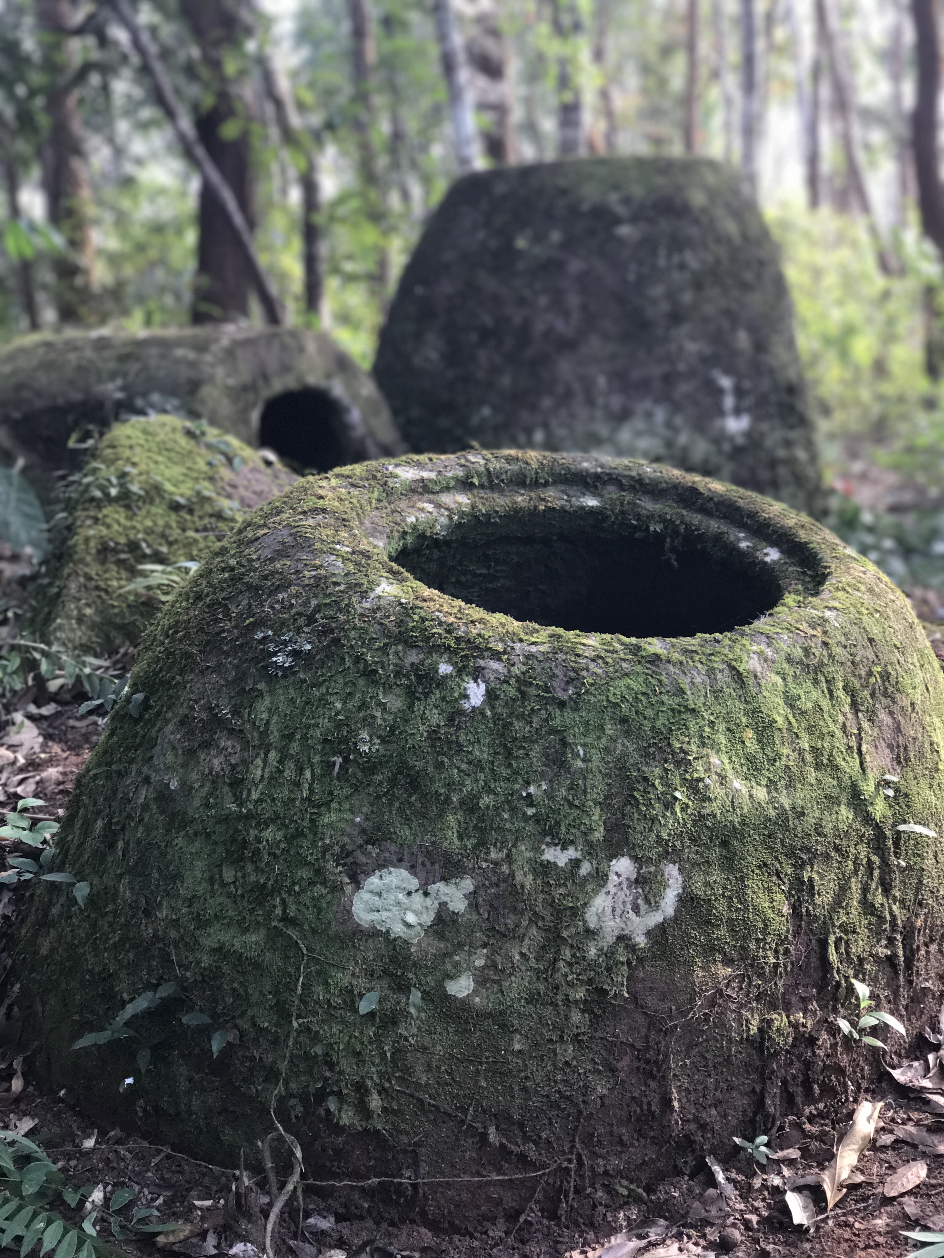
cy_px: 629
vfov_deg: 33.8
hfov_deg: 25.7
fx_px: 2073
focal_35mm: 57
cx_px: 472
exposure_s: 1/50
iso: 80
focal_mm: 6.6
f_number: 2.8
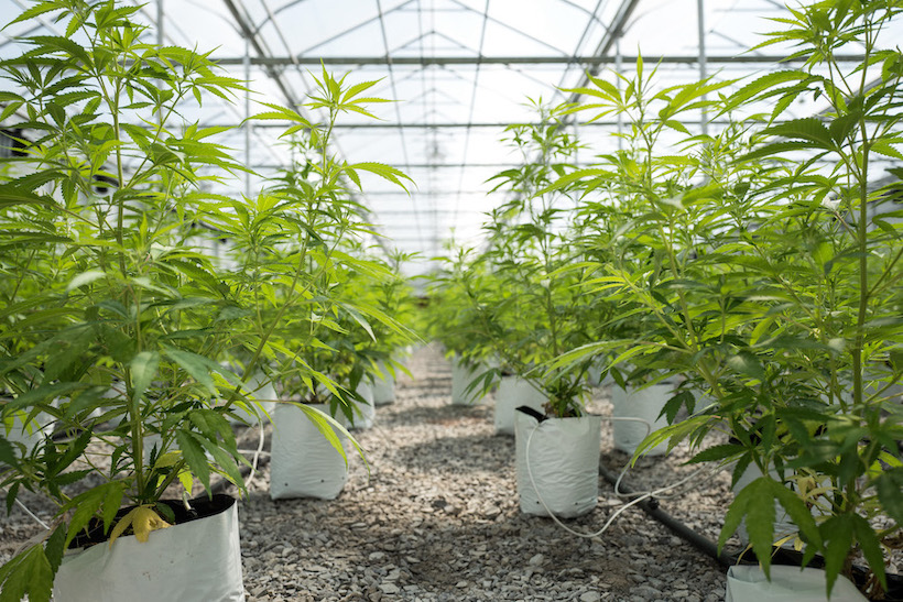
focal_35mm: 28
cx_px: 452
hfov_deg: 65.5
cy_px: 301
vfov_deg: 46.4
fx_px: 702
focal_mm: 28
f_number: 3.5
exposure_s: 1/1250
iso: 100
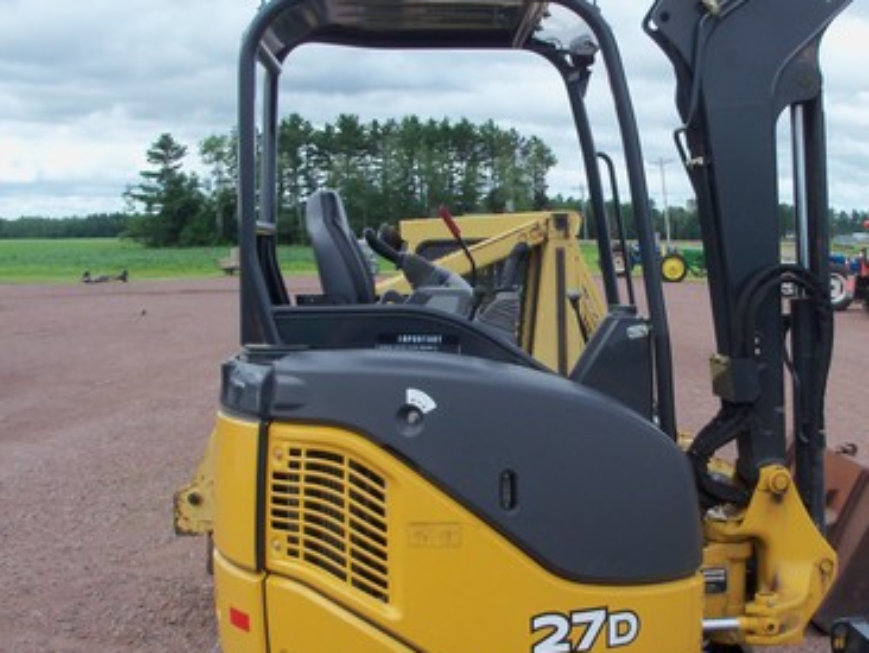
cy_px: 408
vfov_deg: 28.0
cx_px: 584
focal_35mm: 52
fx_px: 1306
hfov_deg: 36.4
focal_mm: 6.3
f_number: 3
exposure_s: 1/400
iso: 80
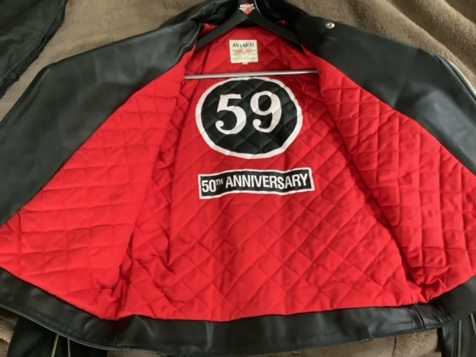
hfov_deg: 58.4
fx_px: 426
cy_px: 178
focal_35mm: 31
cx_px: 238
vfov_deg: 45.4
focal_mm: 3.3
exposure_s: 1/40
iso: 400
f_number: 2.4
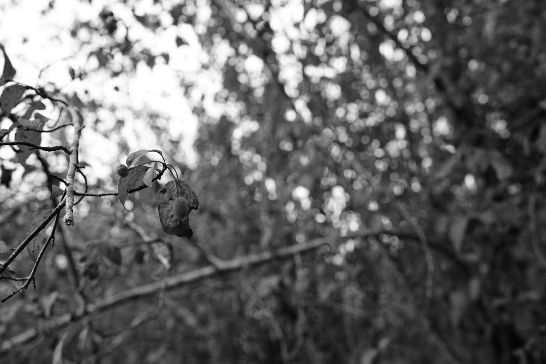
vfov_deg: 37.9
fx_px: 531
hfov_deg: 54.4
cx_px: 273
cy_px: 182
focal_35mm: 35
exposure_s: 1/50
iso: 100
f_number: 4.5
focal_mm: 35
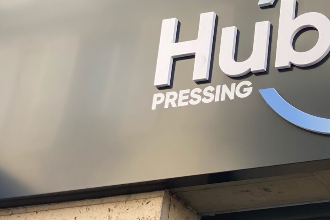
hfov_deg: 14.6
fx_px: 1247
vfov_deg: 10.0
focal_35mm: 136
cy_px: 209
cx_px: 393
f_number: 2
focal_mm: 6
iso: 20
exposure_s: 1/116
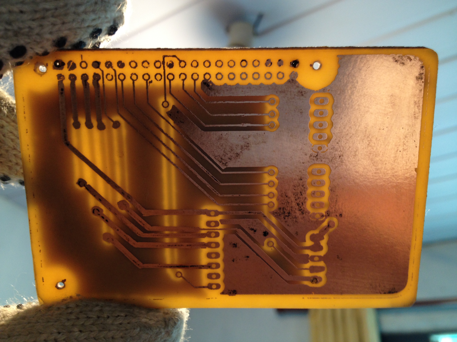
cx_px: 228
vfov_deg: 40.7
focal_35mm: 35
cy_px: 171
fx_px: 462
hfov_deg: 52.6
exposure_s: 1/20
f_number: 2.4
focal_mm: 4.28
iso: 64
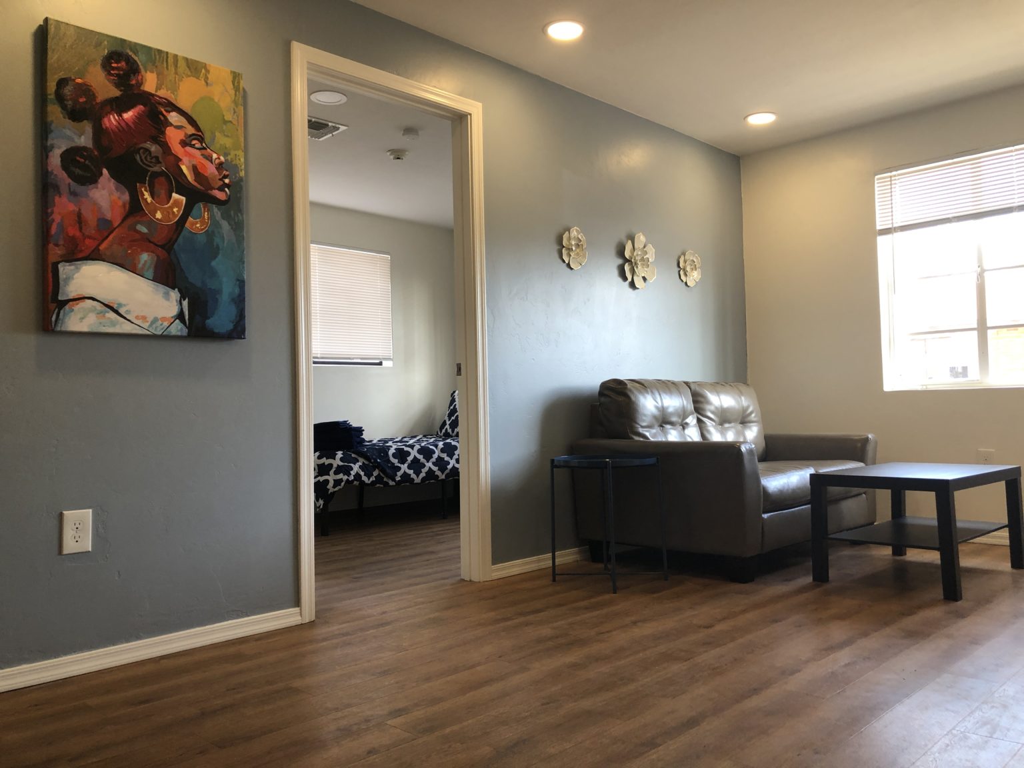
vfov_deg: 49.7
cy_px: 384
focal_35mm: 28
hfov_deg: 63.4
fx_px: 828
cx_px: 512
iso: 25
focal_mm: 4
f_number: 1.8
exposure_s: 1/40
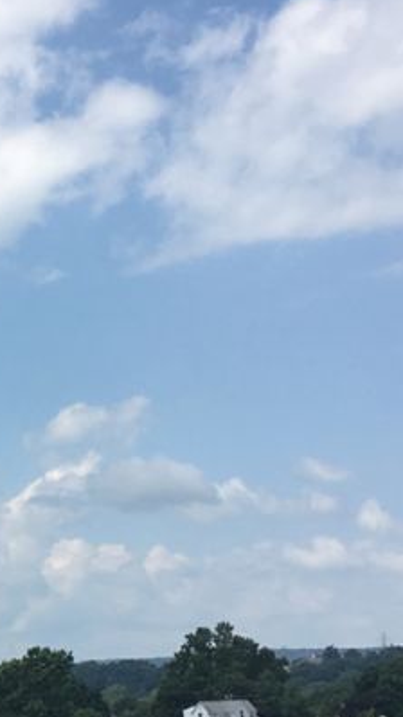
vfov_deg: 22.3
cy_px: 532
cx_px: -300
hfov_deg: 11.8
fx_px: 1807
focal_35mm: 95
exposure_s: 1/2331
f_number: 2.2
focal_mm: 4.15
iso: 25
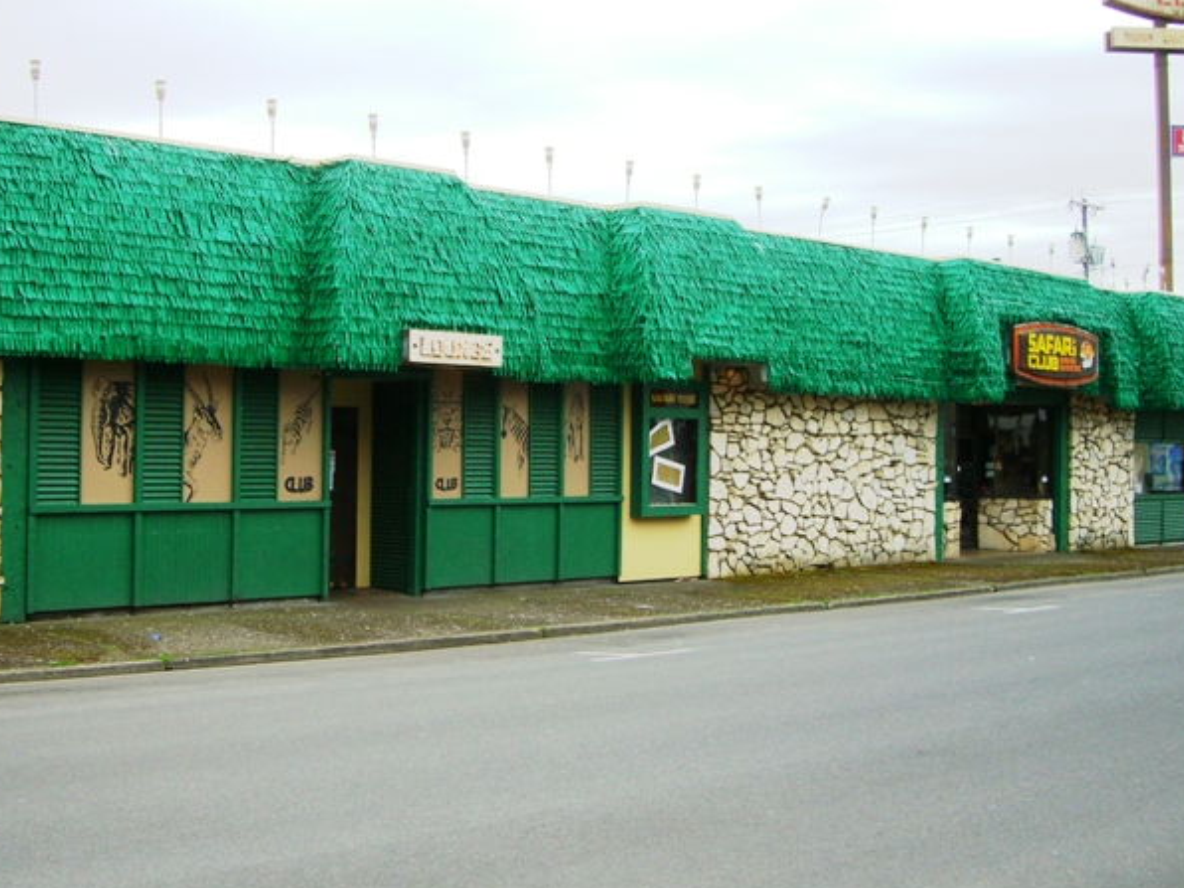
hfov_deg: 37.4
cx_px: 511
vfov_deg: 28.6
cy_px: 415
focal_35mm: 51
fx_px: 1744
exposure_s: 1/400
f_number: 2.8
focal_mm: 7.9
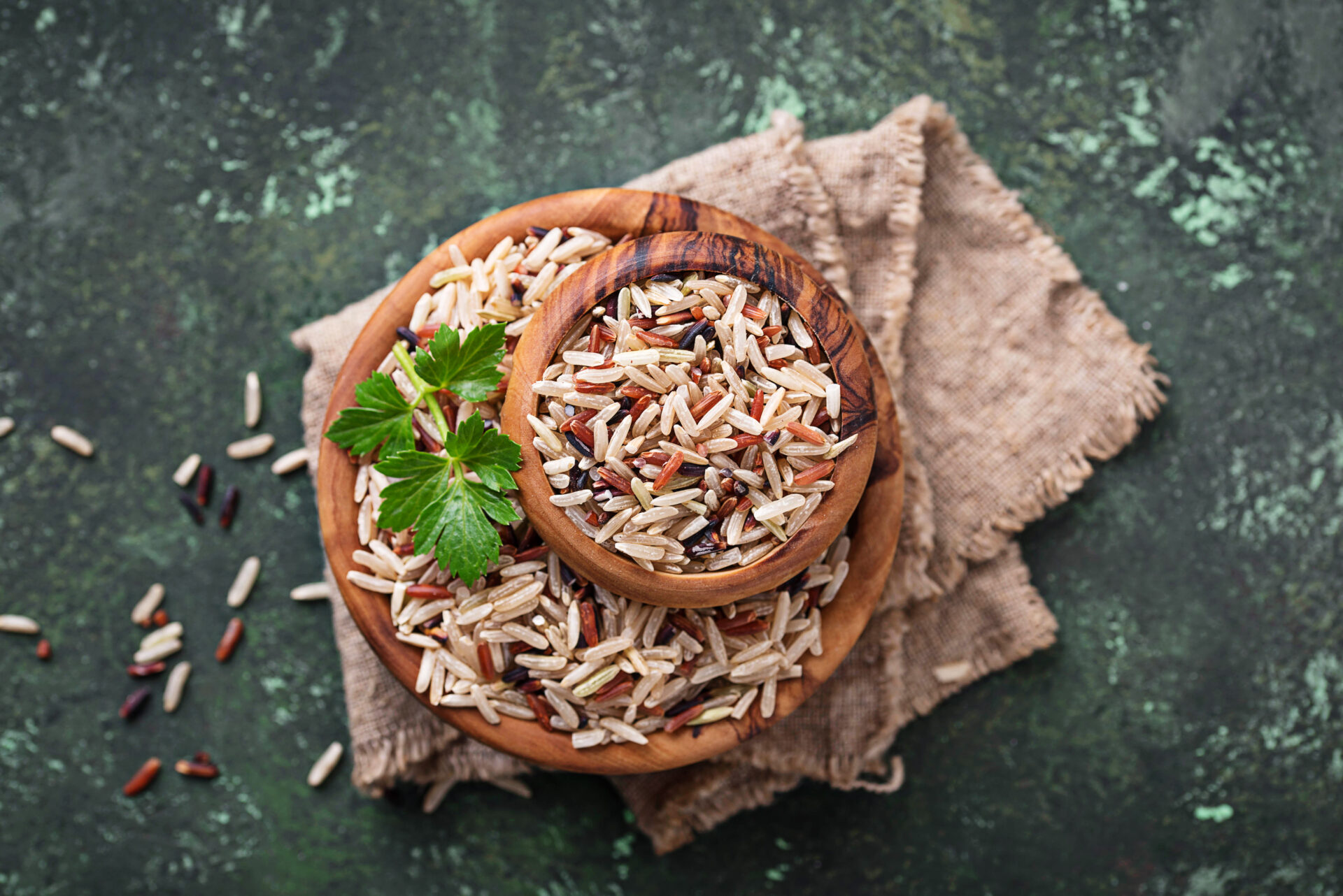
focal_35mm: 105
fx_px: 3919
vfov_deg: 13.1
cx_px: 672
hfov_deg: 19.4
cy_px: 448
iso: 100
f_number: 8
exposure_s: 1/125
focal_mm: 105
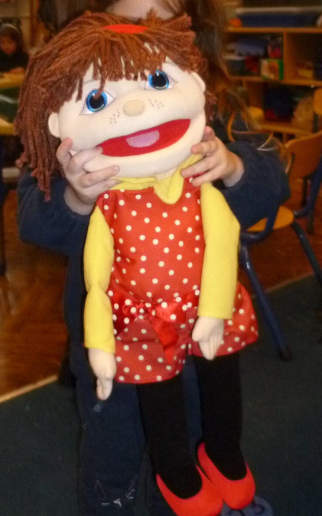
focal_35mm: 45
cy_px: 174
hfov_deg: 28.6
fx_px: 632
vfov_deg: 43.8
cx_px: 179
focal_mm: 5
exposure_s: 1/60
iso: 400
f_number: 3.3
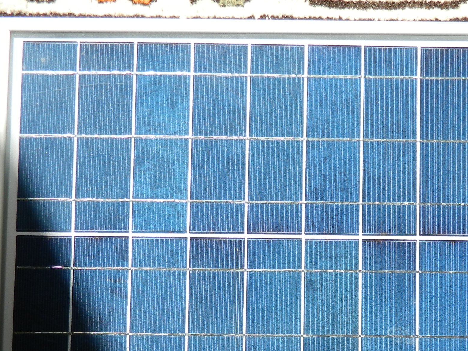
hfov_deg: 35.8
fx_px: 703
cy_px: 322
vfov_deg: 27.0
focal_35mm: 52
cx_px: 364
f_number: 3.1
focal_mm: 4.5
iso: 80
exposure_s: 1/320
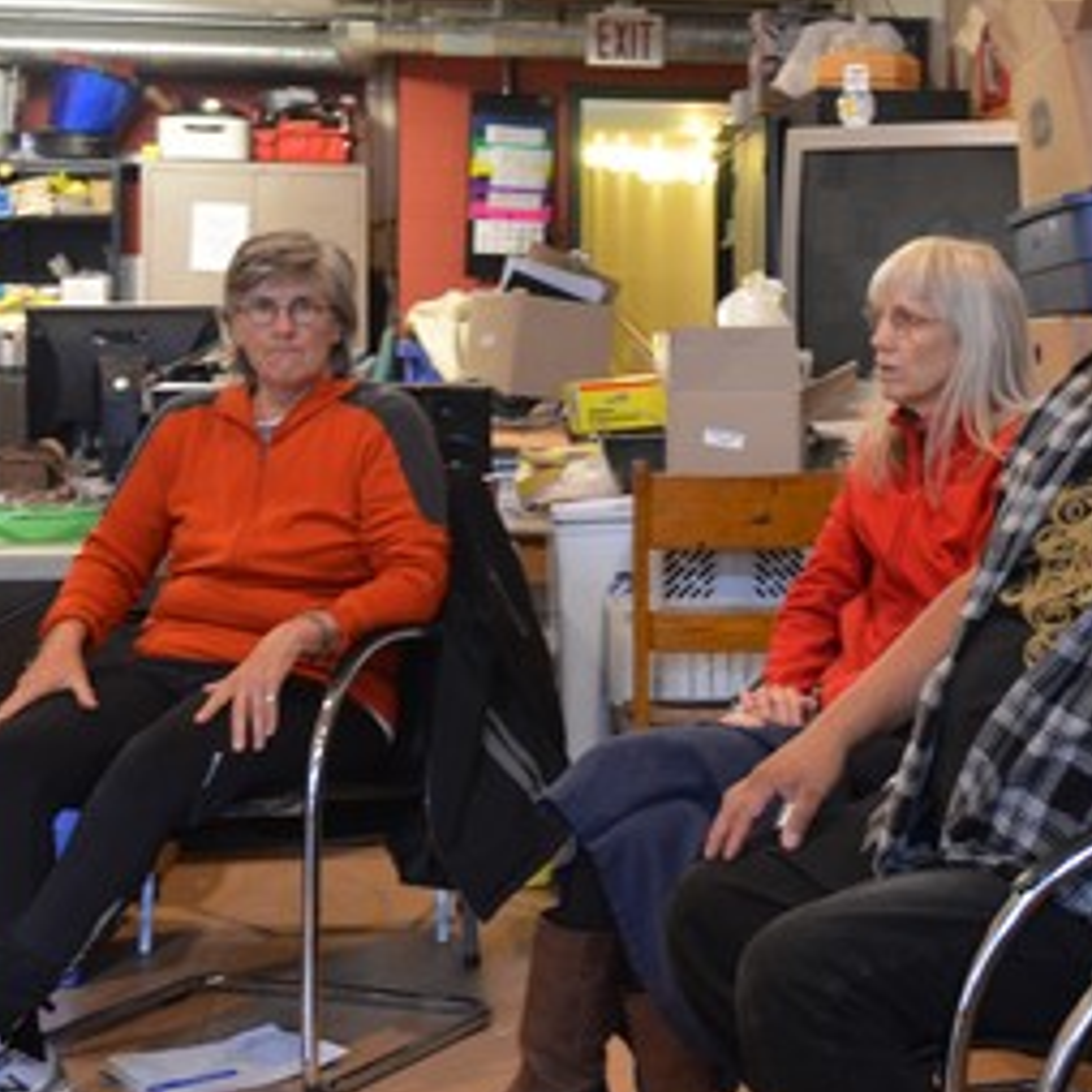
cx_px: 1045
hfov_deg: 23.2
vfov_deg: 23.9
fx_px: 2570
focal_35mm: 72
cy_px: 419
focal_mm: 24
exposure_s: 1/15
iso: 1600
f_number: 3.8
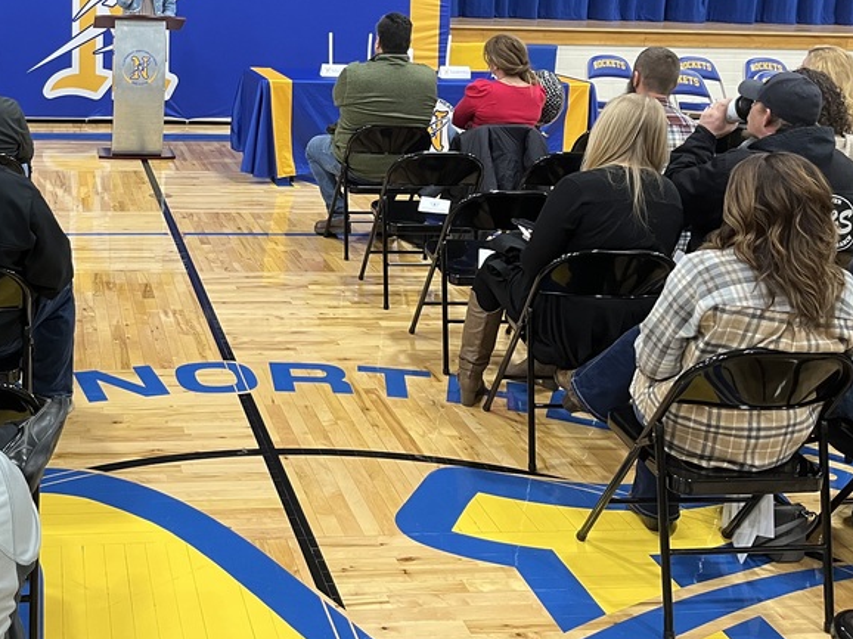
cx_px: 162
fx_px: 1108
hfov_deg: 40.3
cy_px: 108
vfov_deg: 31.2
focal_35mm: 45
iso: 200
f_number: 1.6
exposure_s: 1/60
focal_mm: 5.1
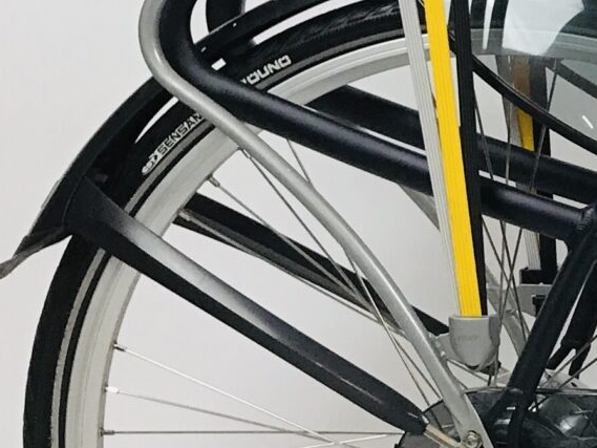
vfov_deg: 11.7
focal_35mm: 126
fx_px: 2173
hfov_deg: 13.0
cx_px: 1295
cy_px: 101
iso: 20
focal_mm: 3.99
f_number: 1.8
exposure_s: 1/33
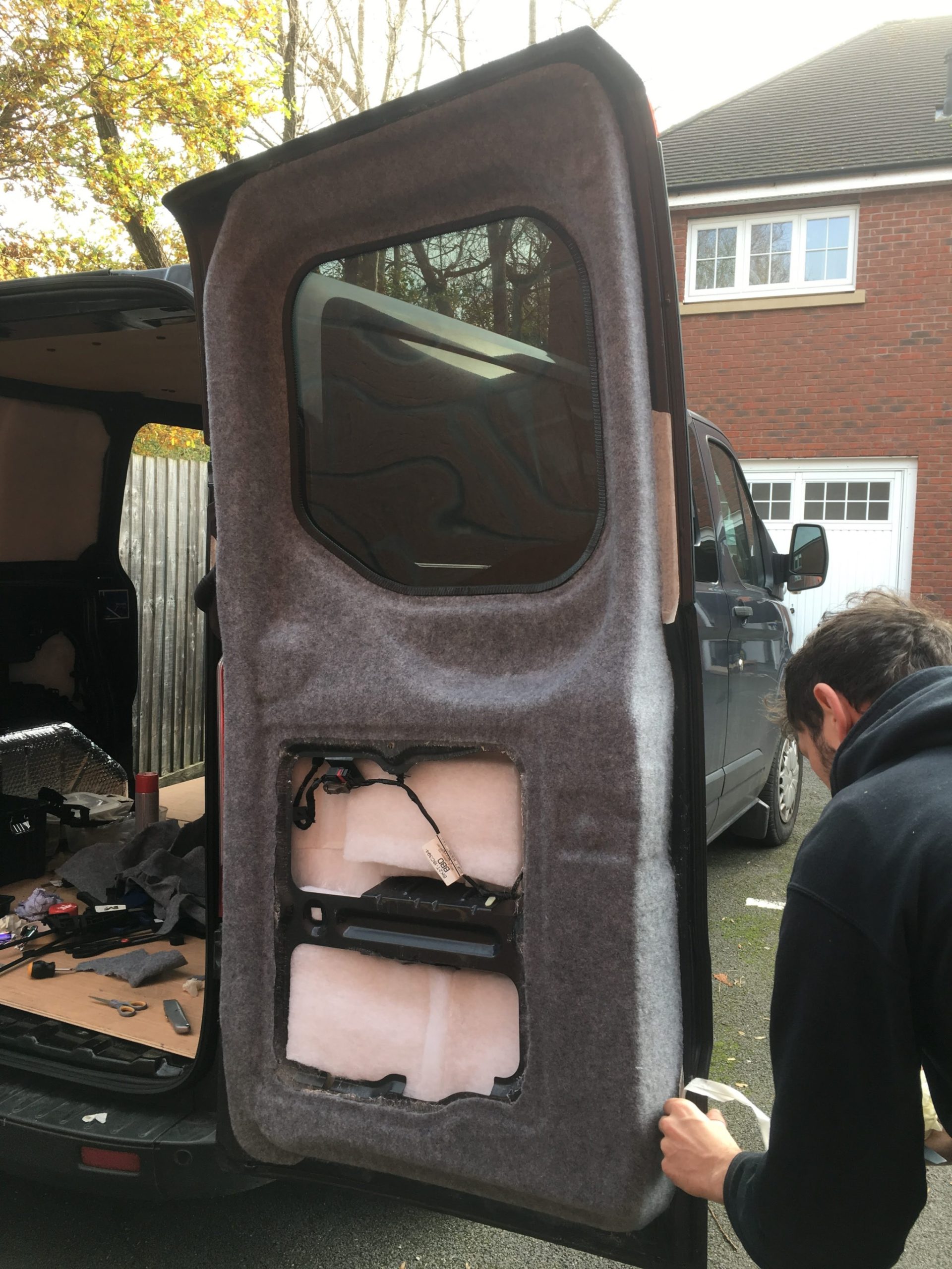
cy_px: 634
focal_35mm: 29
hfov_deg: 48.2
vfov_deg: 61.7
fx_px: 1063
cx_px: 476
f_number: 2.2
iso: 25
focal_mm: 4.15
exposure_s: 1/100
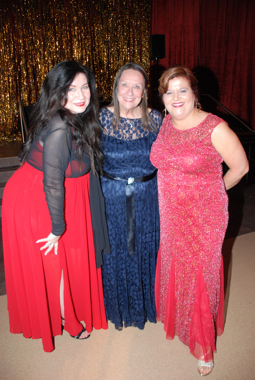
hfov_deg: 48.0
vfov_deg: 67.3
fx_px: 286
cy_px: 190
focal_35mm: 27
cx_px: 128
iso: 400
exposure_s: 1/60
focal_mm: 18
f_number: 5.6
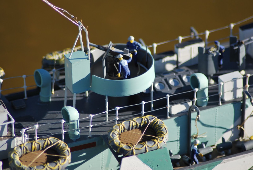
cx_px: 126
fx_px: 3166
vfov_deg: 3.1
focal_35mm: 450
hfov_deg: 4.6
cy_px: 85
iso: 200
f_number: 5.6
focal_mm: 300
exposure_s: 1/500
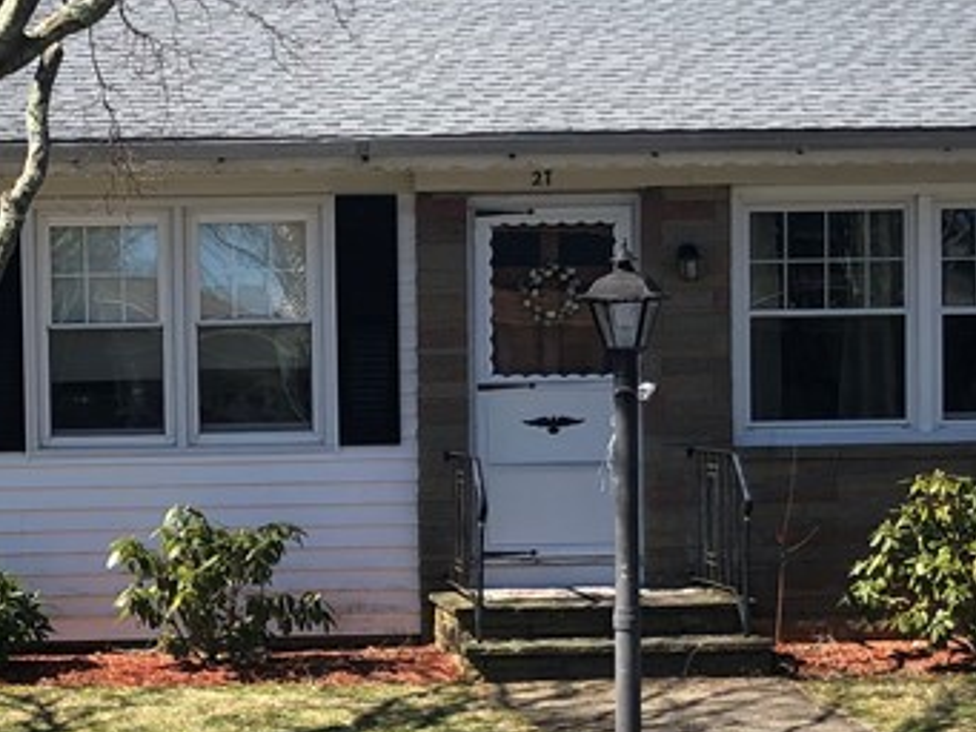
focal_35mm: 84
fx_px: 2369
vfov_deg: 17.5
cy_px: 498
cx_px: 180
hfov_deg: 22.9
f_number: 1.8
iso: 20
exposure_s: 1/1116
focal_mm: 3.99
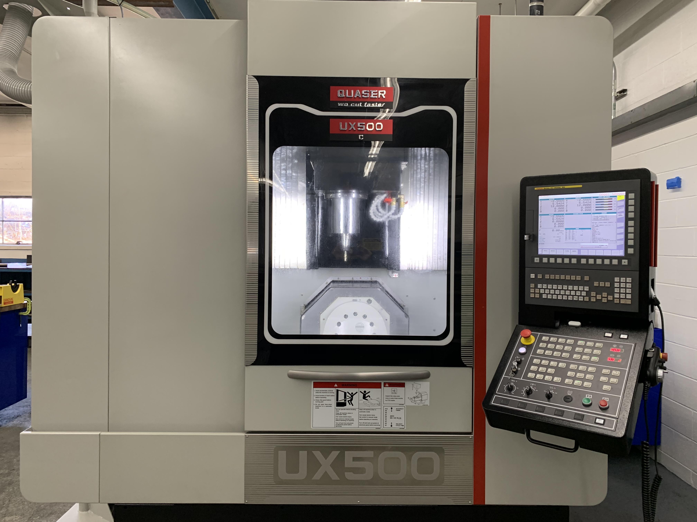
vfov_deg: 53.1
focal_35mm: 26
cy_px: 261
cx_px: 348
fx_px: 524
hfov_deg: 67.3
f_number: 1.8
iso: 125
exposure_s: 1/60
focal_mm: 4.25
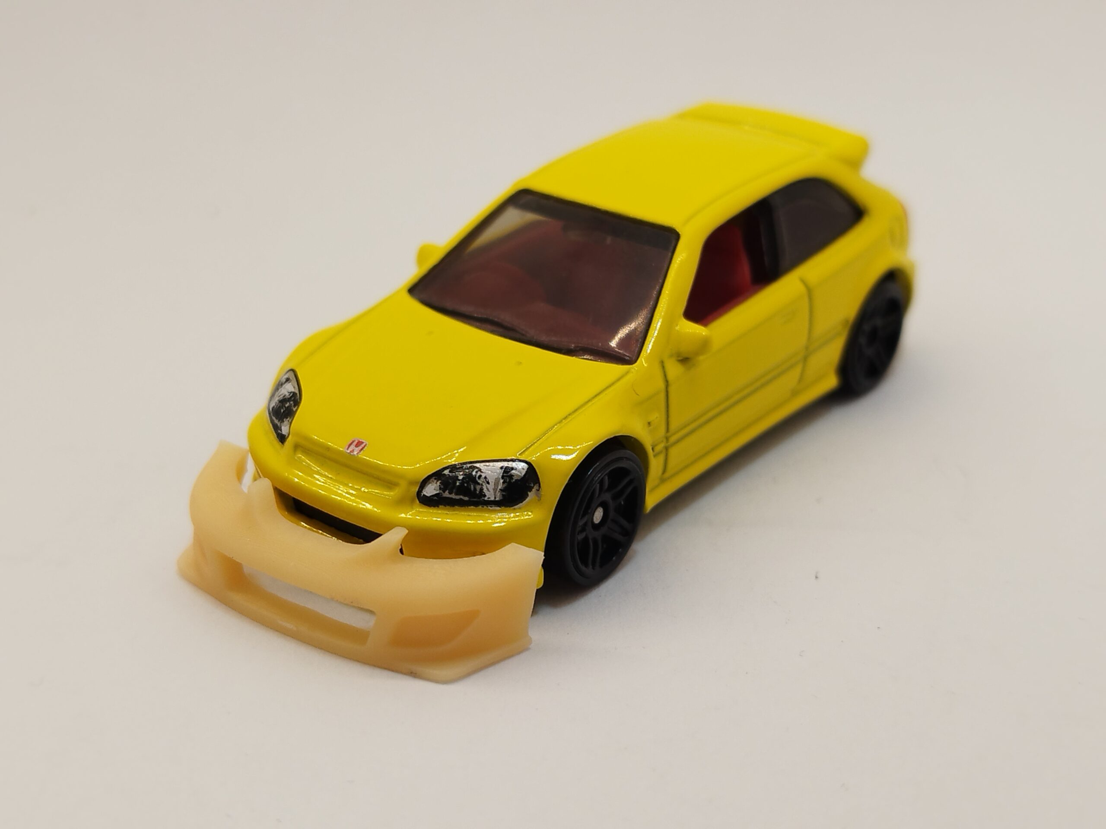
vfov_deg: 54.9
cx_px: 553
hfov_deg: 69.4
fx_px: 799
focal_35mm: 25
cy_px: 414
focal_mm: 5.95
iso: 70
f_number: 1.89
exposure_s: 1/50
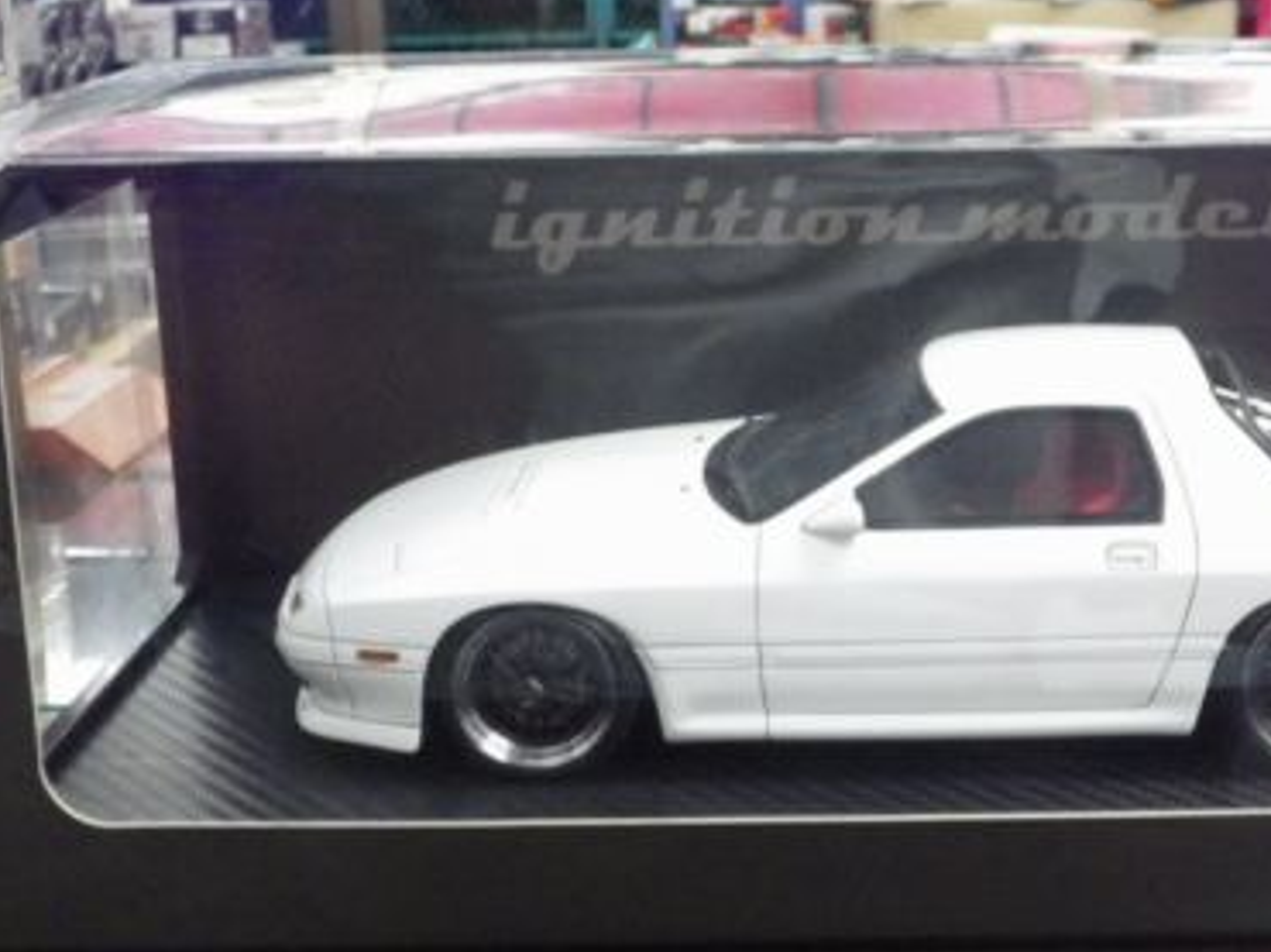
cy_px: 461
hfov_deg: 27.2
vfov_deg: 20.7
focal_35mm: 71
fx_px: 2605
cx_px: 873
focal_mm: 7.4
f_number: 3.6
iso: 800
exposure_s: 1/40
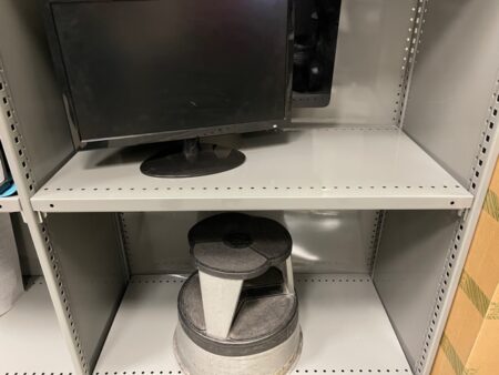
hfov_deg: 67.3
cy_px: 188
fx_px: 375
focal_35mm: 26
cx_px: 250
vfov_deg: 53.1
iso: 500
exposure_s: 1/40
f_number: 1.6
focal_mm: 4.2
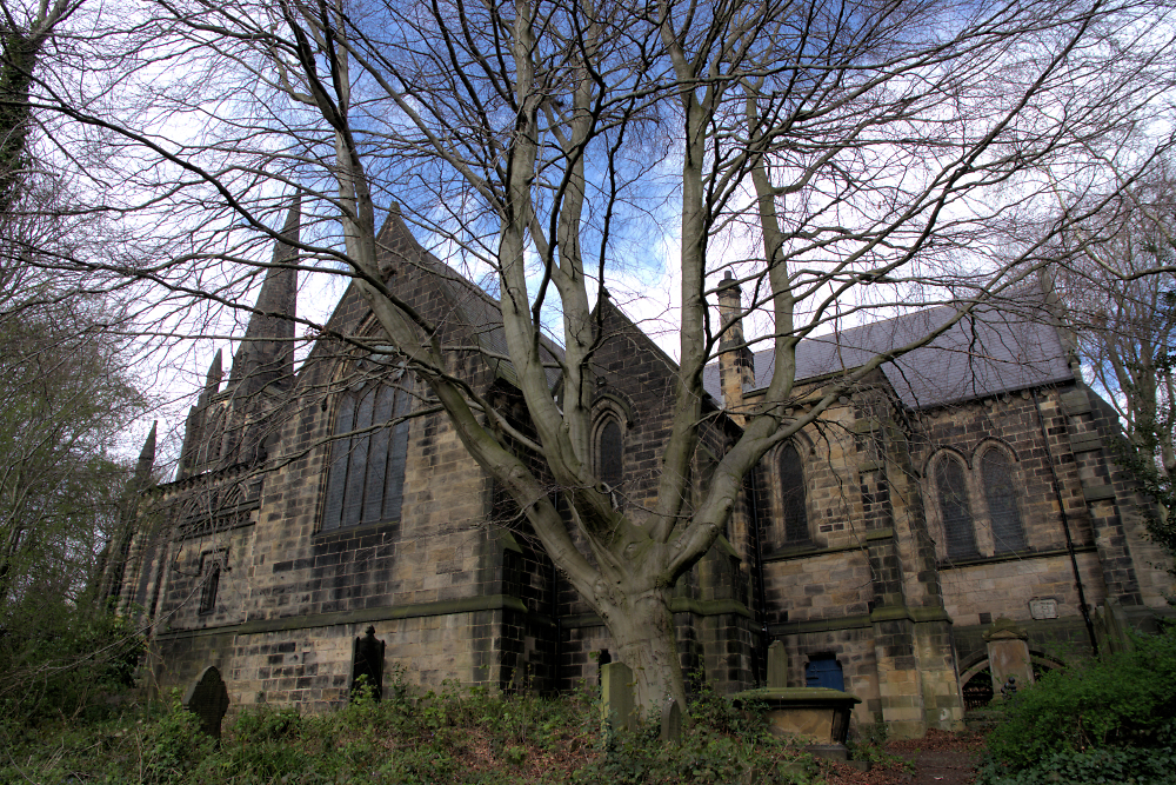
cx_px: 588
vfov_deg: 53.1
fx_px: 784
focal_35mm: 24
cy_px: 392
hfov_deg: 73.7
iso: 200
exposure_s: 1/200
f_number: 7.1
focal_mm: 16
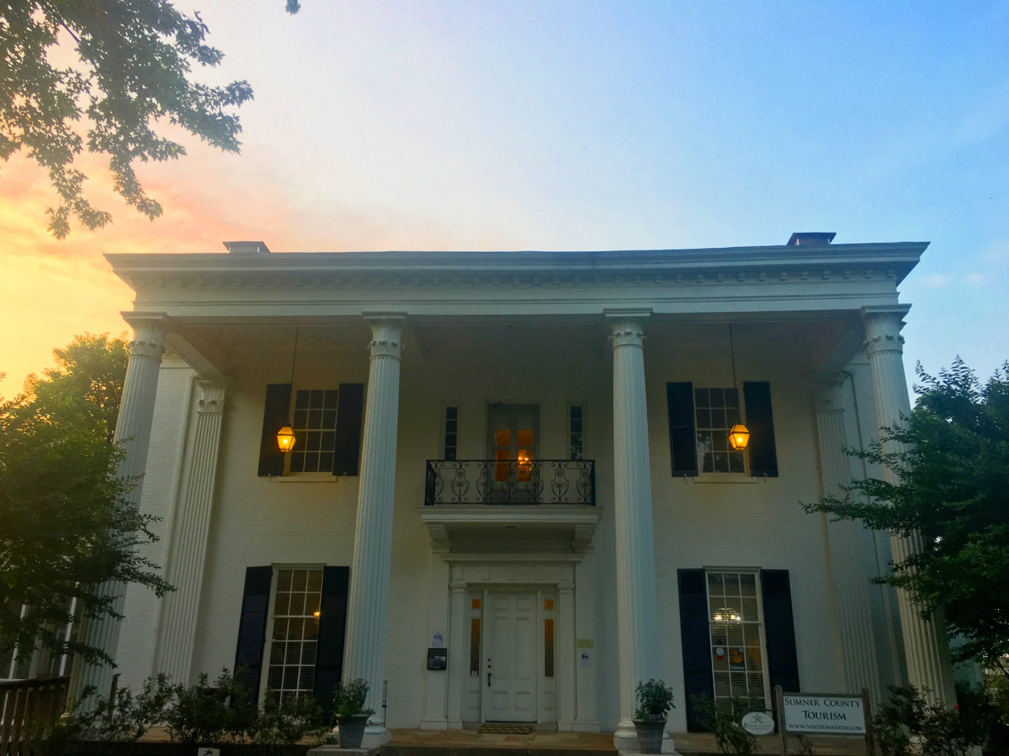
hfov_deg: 61.7
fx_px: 845
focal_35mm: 29
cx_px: 504
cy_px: 378
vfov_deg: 48.2
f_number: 2.2
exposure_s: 1/120
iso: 40
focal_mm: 4.15
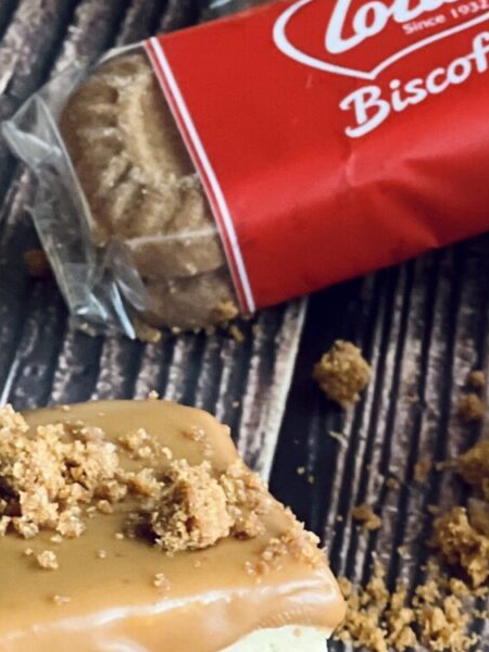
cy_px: 123
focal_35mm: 263
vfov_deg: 7.5
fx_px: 4954
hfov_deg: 5.6
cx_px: 138
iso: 200
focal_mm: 9
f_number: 2.8
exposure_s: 1/40
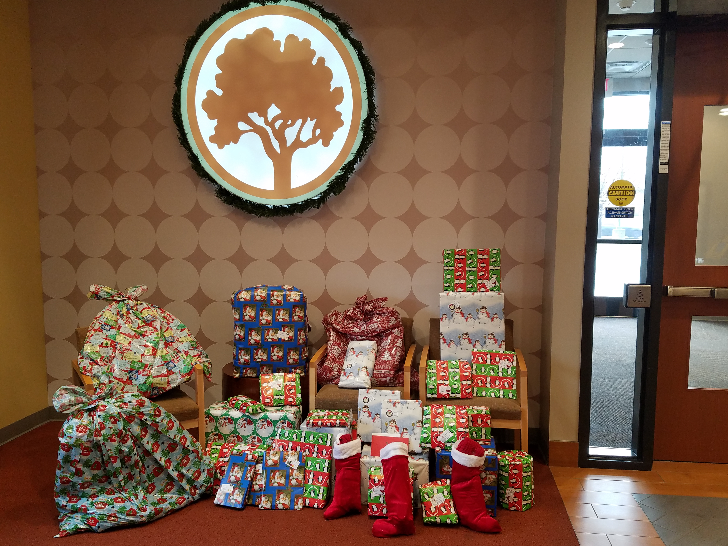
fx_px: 547
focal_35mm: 26
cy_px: 273
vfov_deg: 53.1
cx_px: 364
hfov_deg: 67.3
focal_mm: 4.2
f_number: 1.7
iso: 125
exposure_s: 1/60
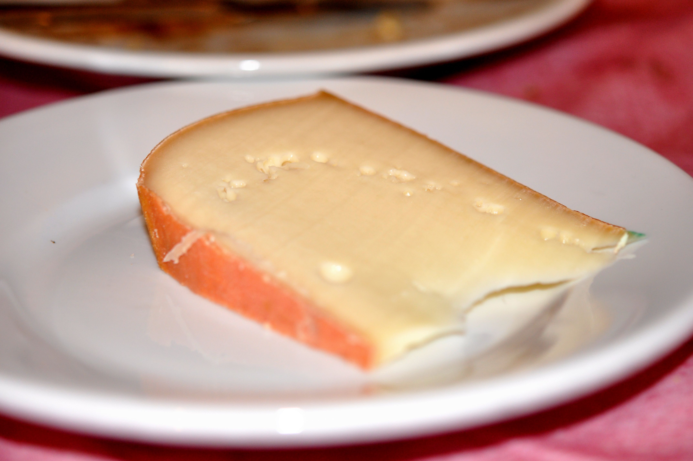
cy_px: 230
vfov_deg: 15.2
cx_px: 346
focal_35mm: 90
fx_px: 1730
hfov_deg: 22.6
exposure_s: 1/60
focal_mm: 60
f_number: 4
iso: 640
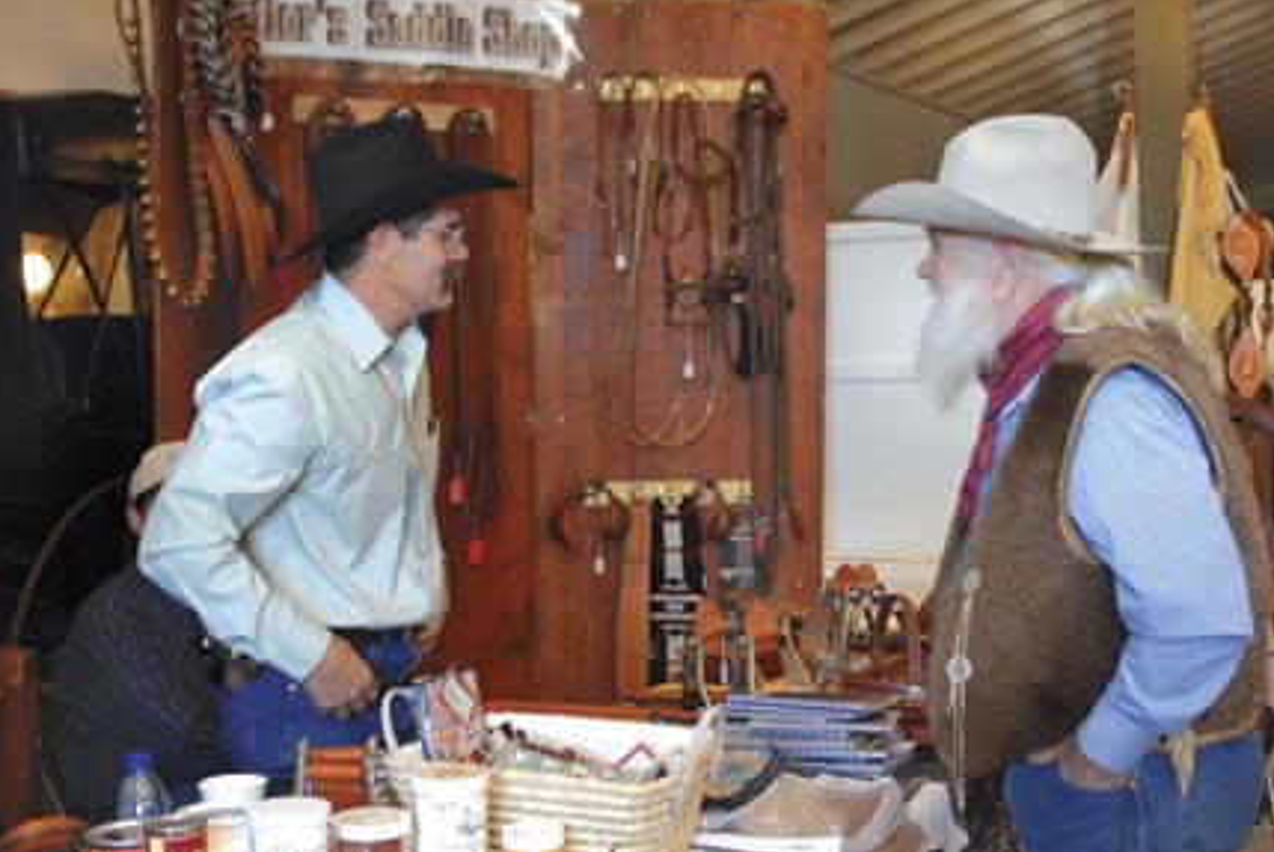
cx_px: 641
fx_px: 1736
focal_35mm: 49
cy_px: 444
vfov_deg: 27.6
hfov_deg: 40.3
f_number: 2.8
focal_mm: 28
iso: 400
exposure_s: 1/100
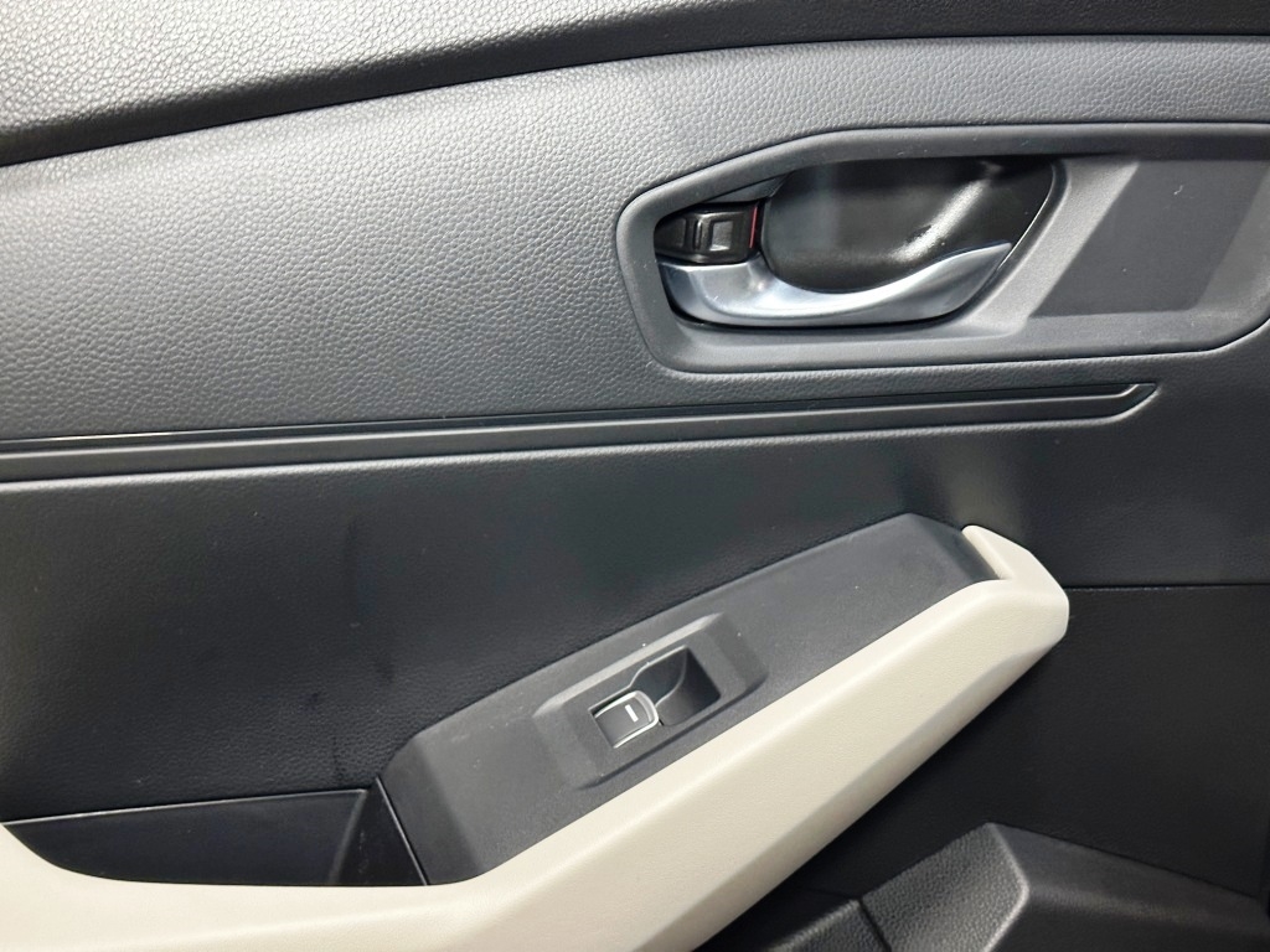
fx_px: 1761
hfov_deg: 39.7
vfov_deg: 30.3
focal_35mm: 48
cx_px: 635
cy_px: 476
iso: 400
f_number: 1.78
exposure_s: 1/30
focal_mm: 6.86
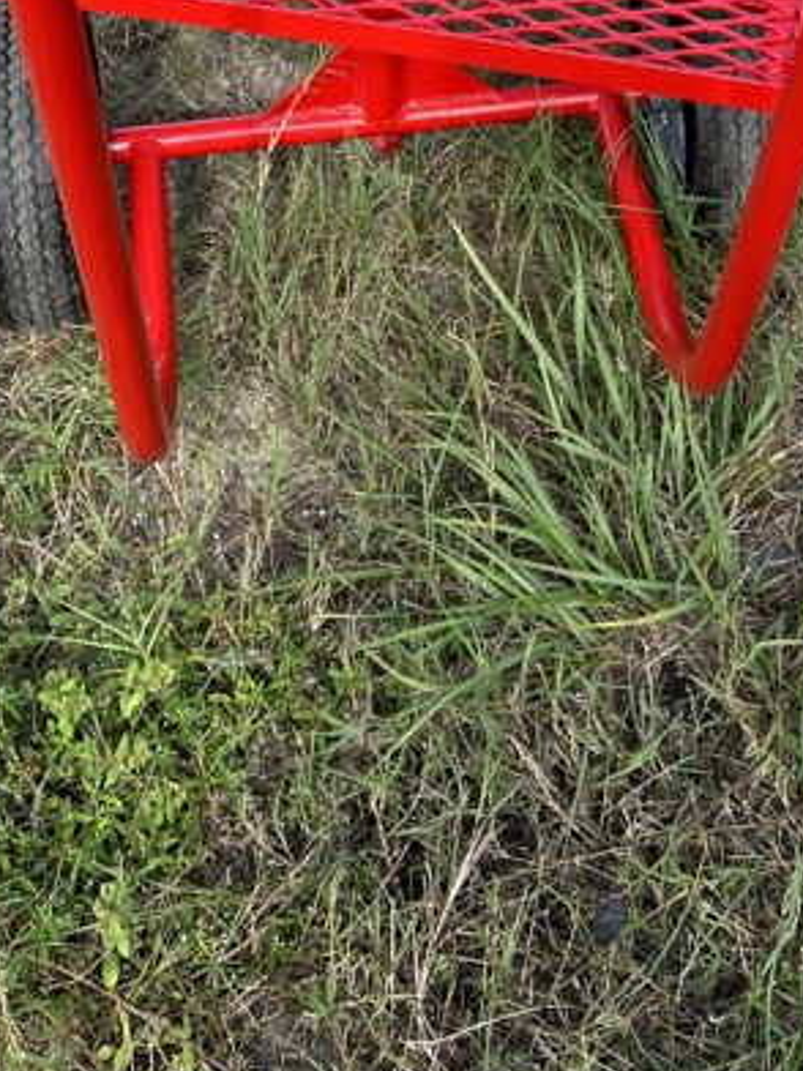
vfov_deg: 26.1
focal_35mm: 68
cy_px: -142
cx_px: 489
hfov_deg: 21.6
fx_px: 2103
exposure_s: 1/1068
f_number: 1.5
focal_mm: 5.7
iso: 50
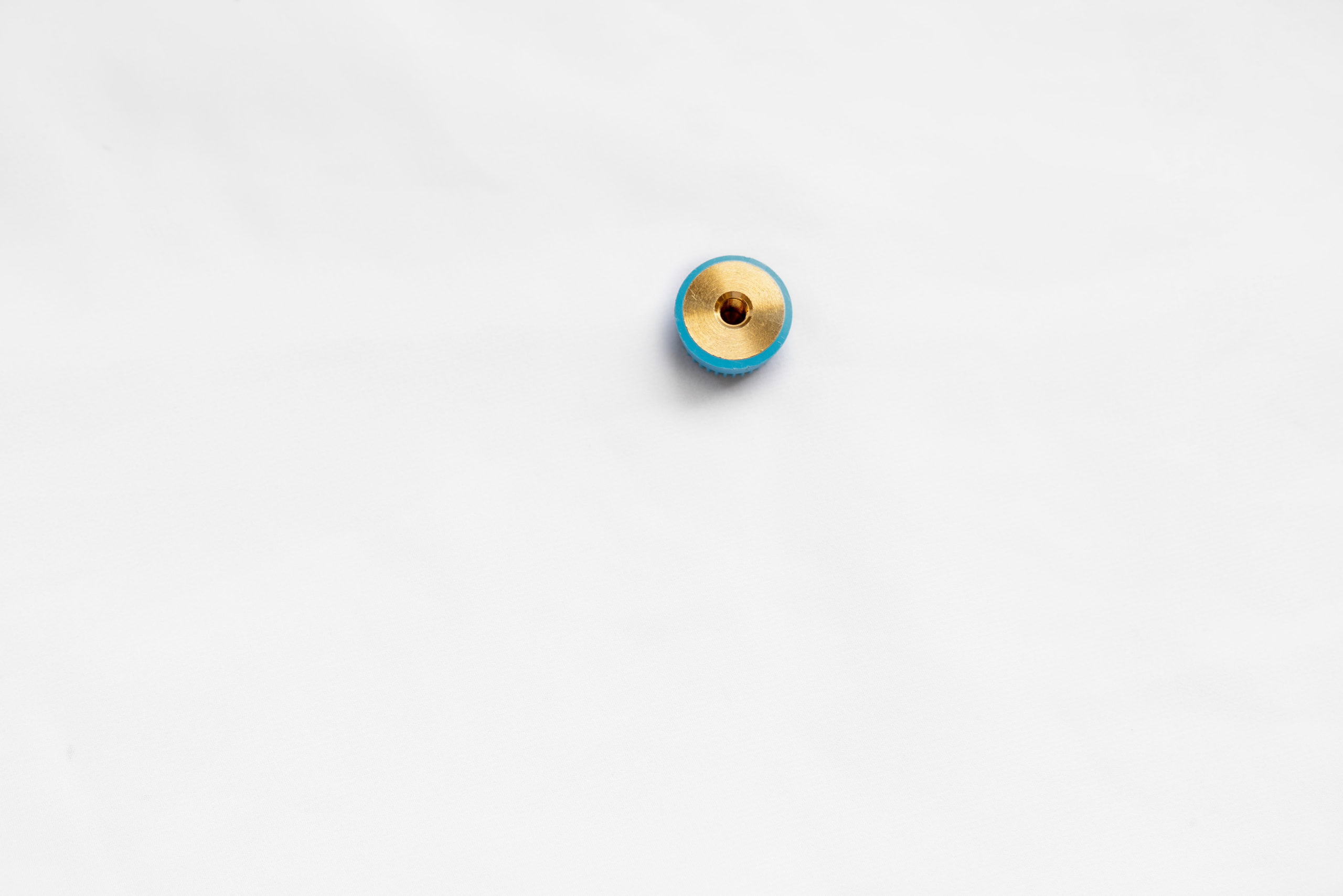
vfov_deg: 37.9
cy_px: 448
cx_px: 672
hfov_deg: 54.4
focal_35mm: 35
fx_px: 1306
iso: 160
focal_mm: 35
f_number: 2.5
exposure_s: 1/160
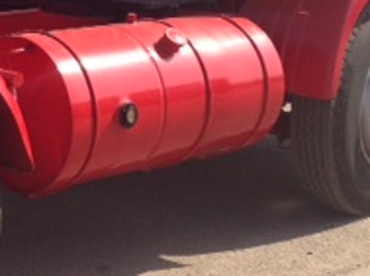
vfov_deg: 13.0
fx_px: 1195
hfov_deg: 17.1
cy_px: -4
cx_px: -33
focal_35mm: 112
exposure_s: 1/935
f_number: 2.4
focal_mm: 4.13
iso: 50
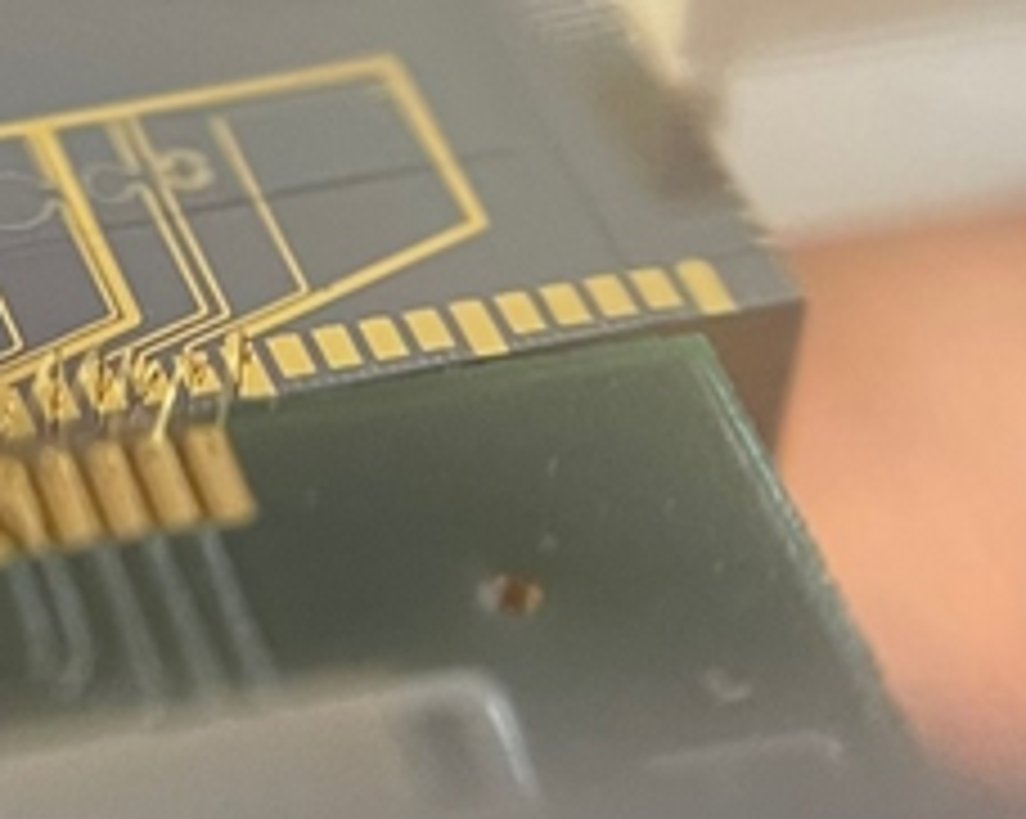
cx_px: -212
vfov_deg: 19.4
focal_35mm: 78
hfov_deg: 22.5
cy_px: 151
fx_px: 2366
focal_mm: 4.2
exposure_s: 1/50
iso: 200
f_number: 1.6
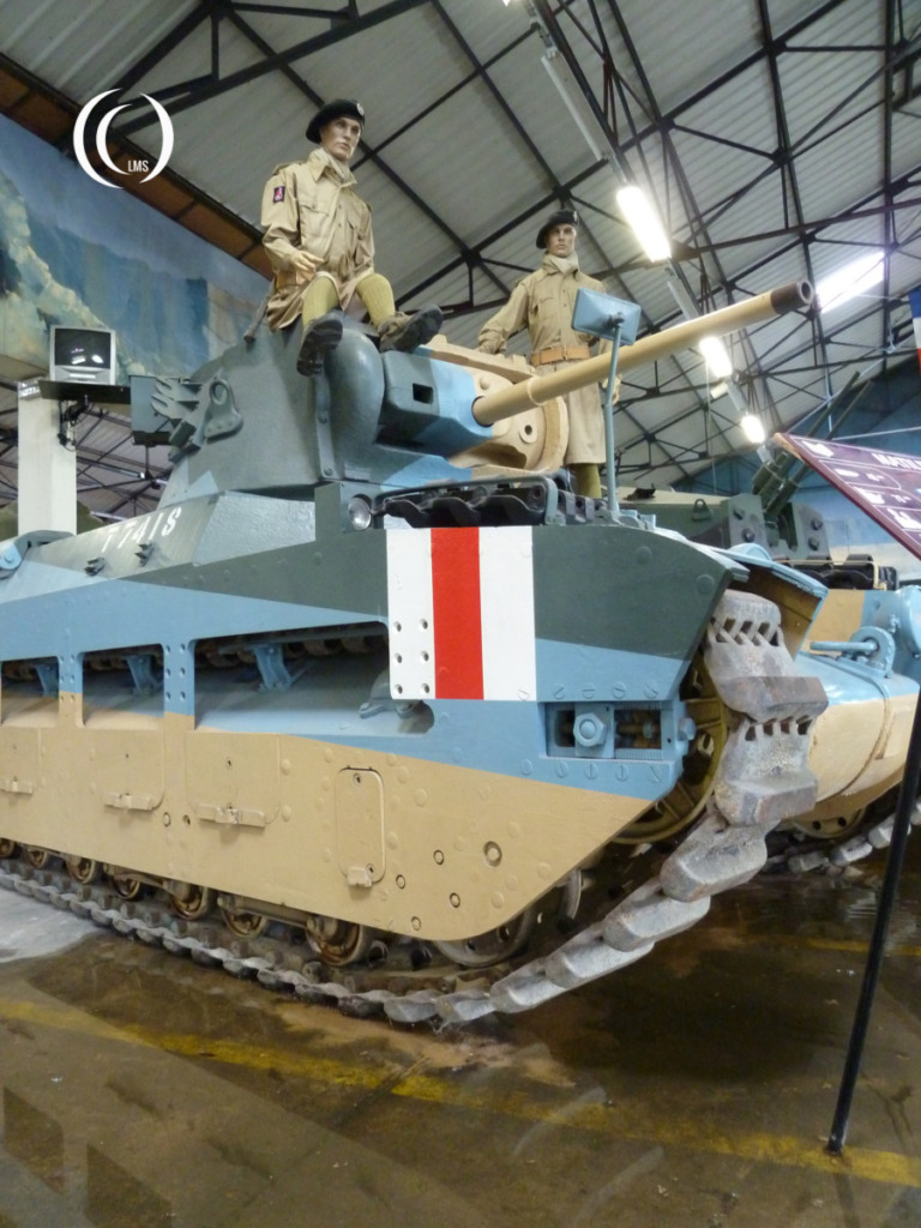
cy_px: 614
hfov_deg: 54.9
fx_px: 887
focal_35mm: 25
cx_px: 460
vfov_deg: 69.4
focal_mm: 4.1
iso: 400
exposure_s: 1/15
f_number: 3.3
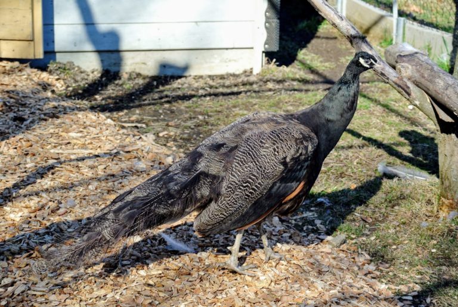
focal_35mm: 119
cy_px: 154
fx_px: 1516
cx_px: 229
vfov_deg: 11.5
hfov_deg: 17.2
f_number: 4
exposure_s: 1/320
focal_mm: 44.2
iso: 100
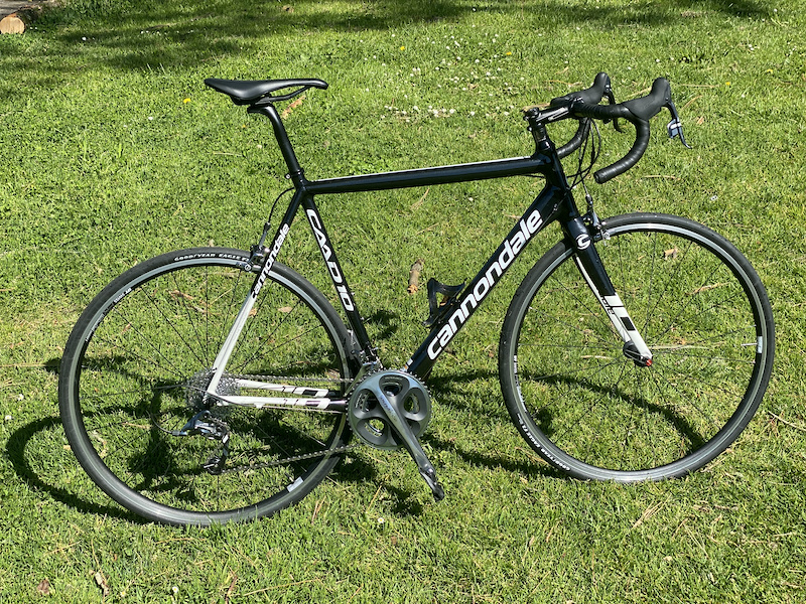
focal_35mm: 52
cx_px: 403
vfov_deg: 28.0
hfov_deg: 36.8
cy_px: 302
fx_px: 1211
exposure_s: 1/905
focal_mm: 6
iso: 20
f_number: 2
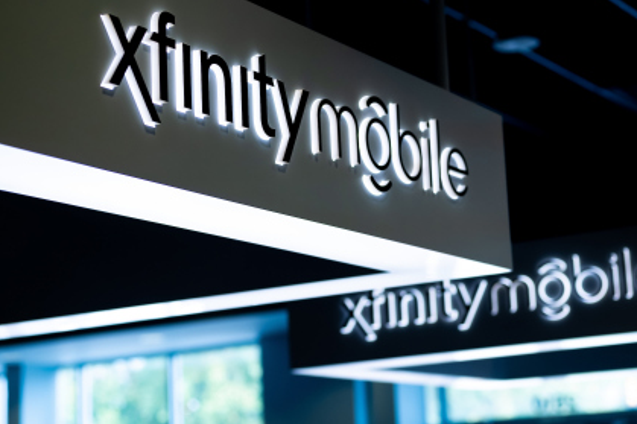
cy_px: 213
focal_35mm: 86
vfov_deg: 15.9
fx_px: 1521
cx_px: 315
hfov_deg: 23.7
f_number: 2.8
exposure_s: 1/550
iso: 800
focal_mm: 50
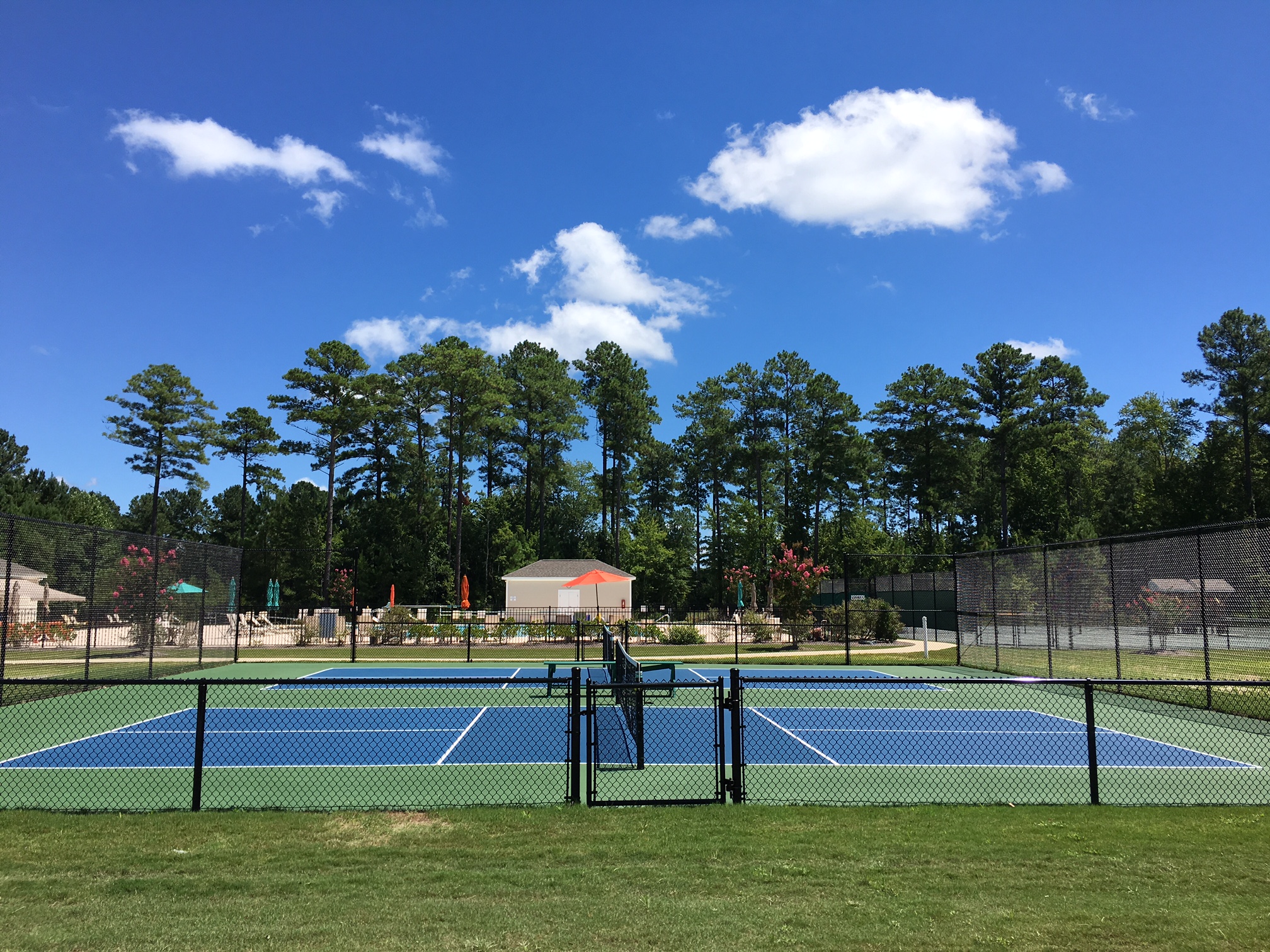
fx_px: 1064
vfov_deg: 48.2
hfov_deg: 61.7
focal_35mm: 29
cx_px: 635
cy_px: 476
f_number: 2.2
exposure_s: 1/1479
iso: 25
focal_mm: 4.15
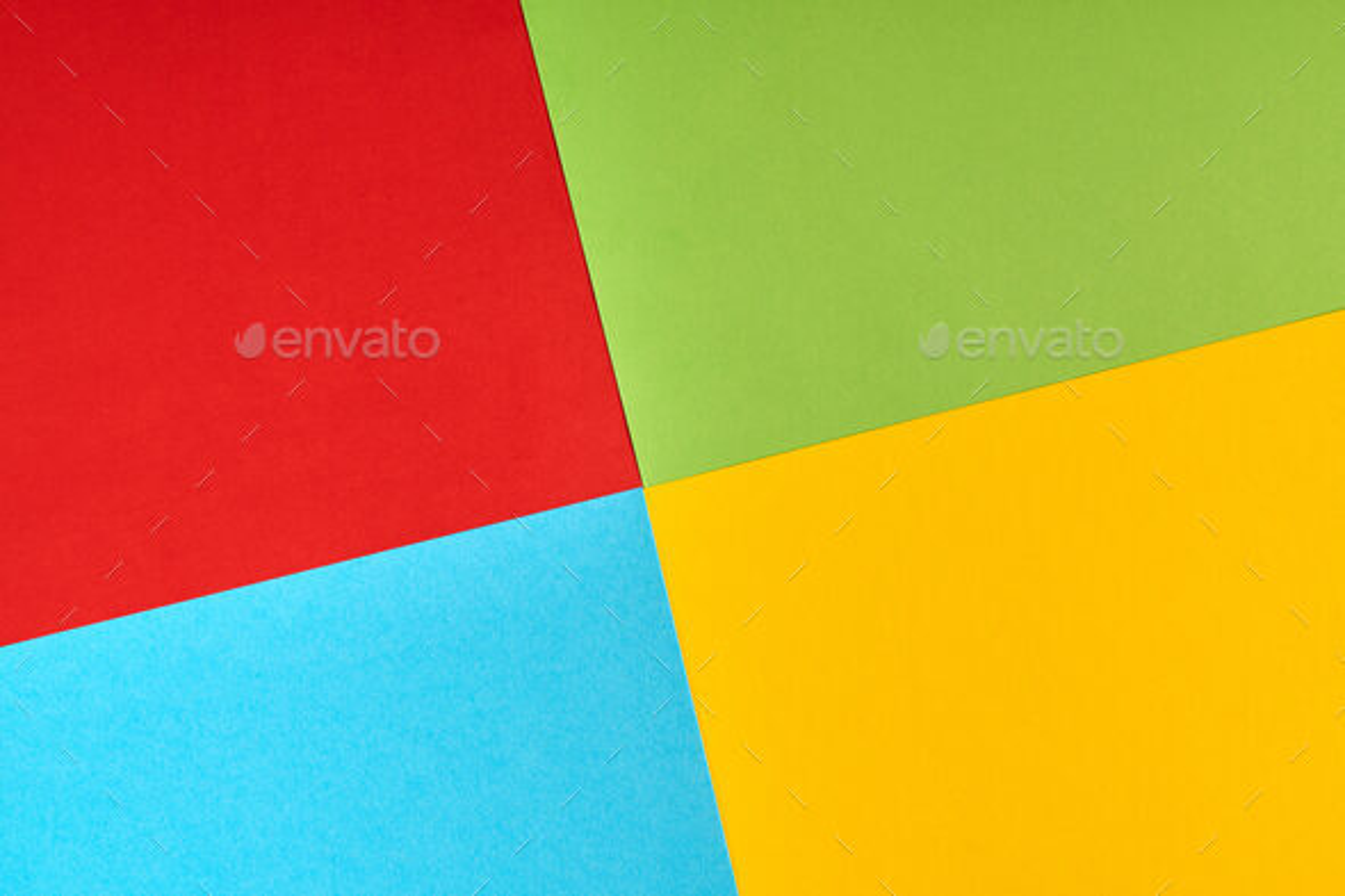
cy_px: 448
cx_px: 672
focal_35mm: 50
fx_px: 1867
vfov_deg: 27.0
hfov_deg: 39.6
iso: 100
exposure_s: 1/160
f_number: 6.3
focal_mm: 50
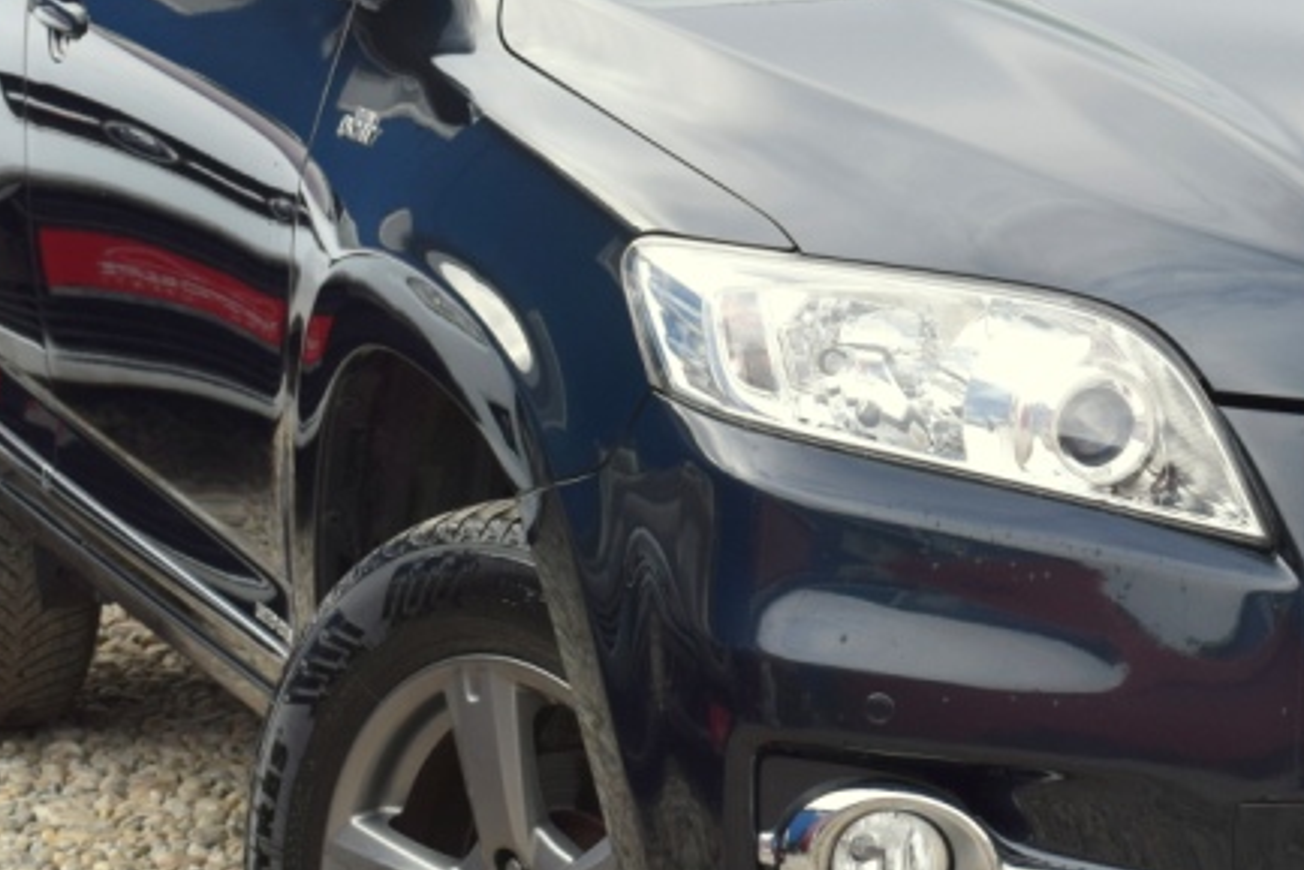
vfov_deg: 9.7
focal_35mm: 142
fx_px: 5145
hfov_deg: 14.3
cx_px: 1156
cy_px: 242
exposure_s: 1/250
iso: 220
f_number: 8
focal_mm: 40
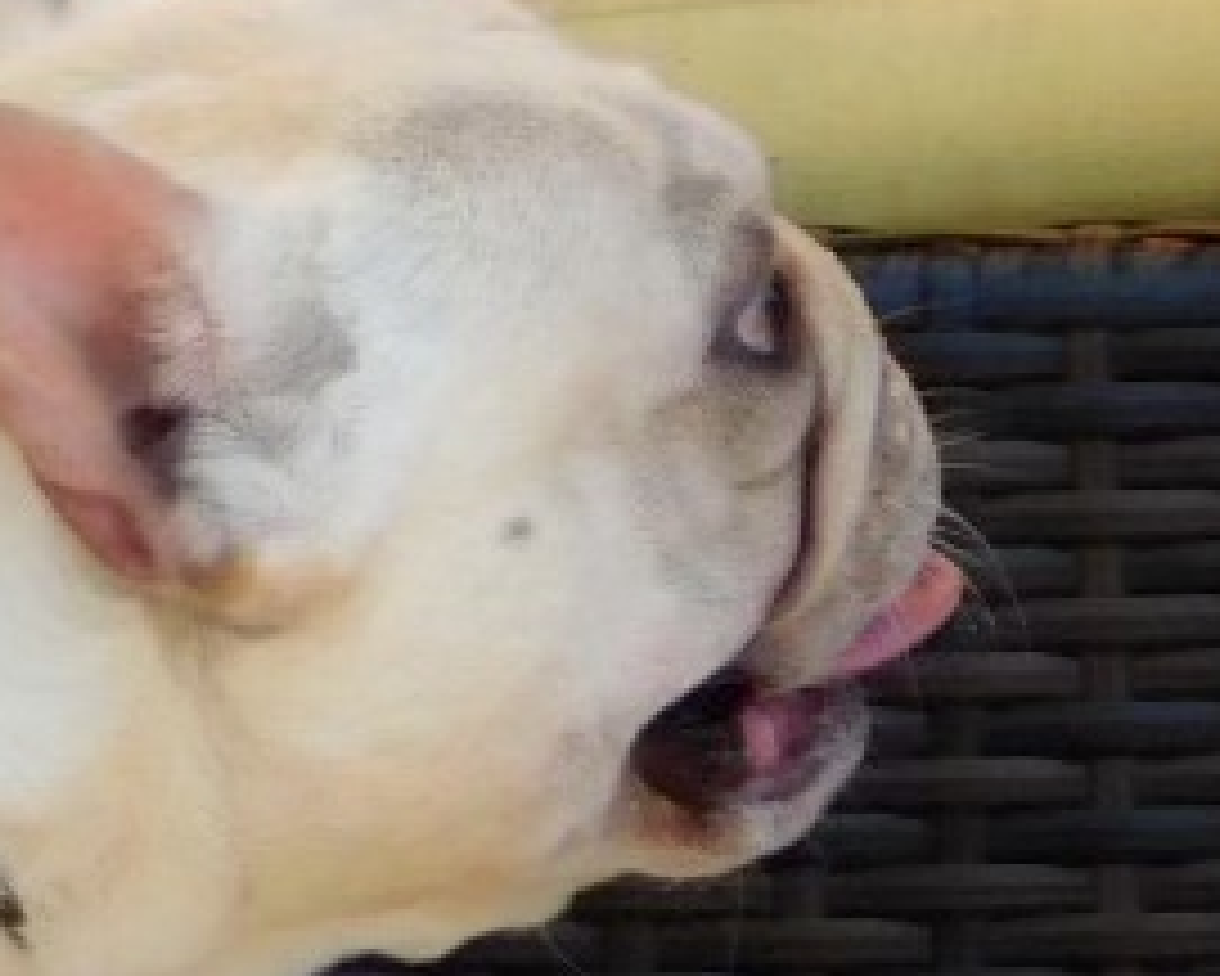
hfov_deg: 1.6
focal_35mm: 1204
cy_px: 283
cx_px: -810
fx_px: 43489
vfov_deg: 1.3
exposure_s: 1/100
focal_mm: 41.3
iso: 125
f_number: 5.6
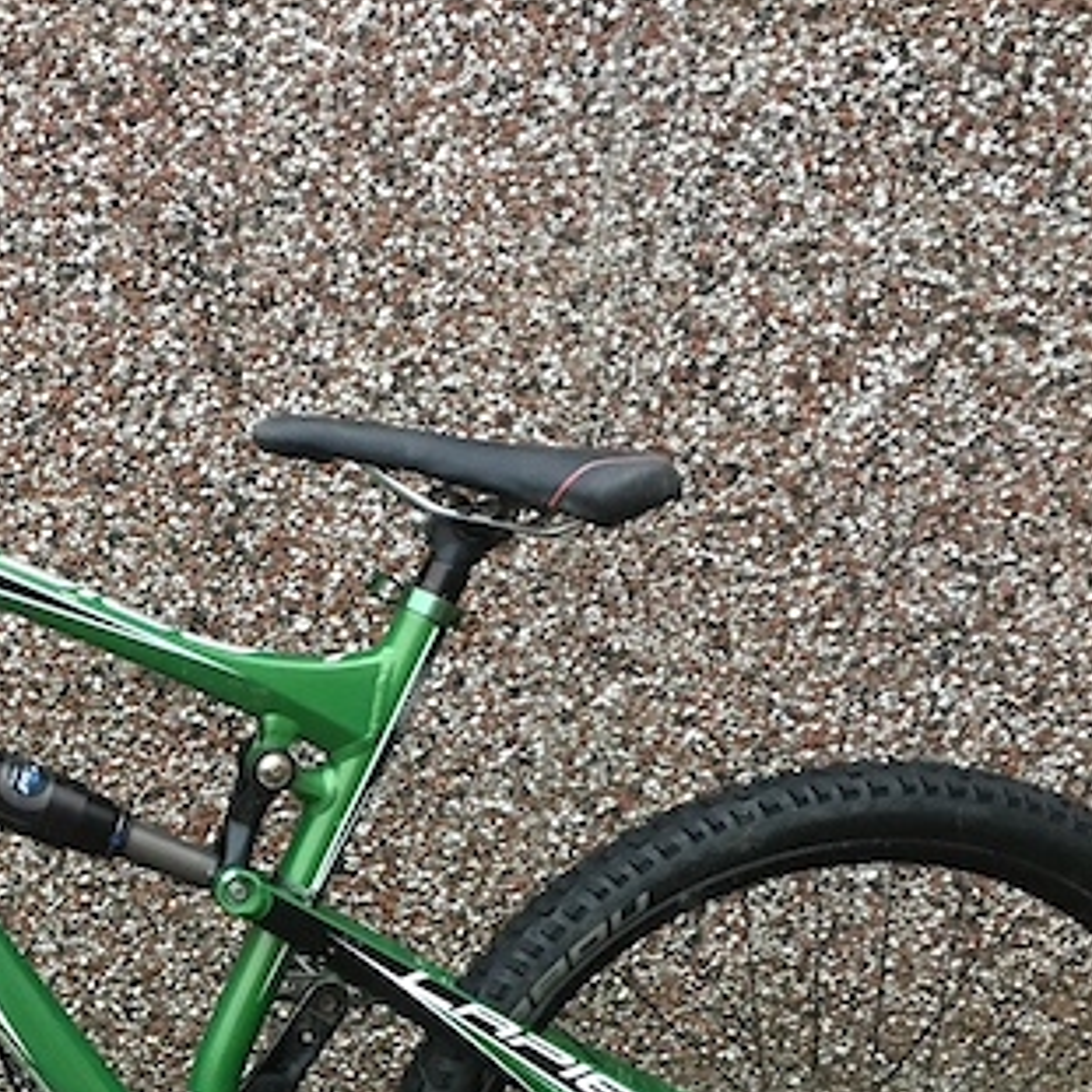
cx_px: -32
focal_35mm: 66
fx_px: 2356
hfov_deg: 24.7
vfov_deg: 25.3
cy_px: 990
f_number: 2.2
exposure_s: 1/33
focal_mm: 4.15
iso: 160
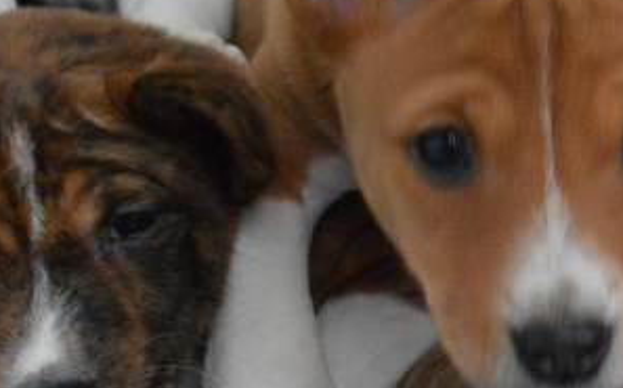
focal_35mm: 175
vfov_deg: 7.5
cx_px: 707
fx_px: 2968
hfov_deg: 11.8
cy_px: 61
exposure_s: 1/80
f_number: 4.5
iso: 3200
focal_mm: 34
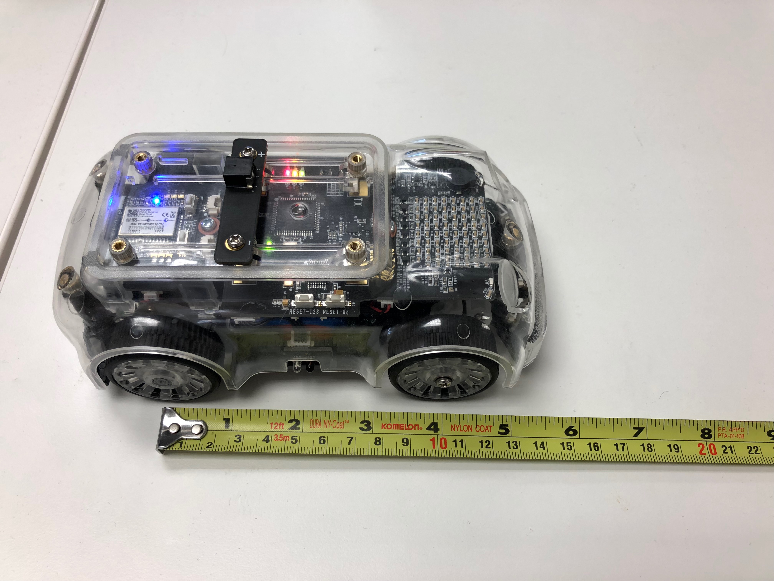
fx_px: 648
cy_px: 290
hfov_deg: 61.7
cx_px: 387
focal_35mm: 29
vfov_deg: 48.2
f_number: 1.8
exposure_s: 1/40
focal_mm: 3.99
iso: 25
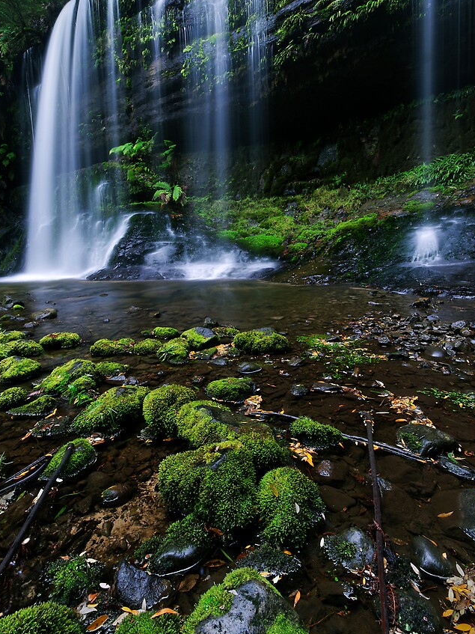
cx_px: 237
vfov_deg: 90.5
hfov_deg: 74.7
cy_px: 275
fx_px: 311
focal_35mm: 17
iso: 100
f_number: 16
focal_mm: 10
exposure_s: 6
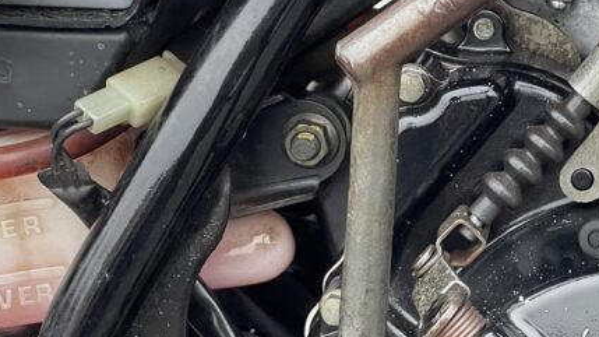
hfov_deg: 14.8
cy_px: 252
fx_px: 2239
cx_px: 670
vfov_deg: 8.6
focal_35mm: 141
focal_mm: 6
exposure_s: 1/121
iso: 160
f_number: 2
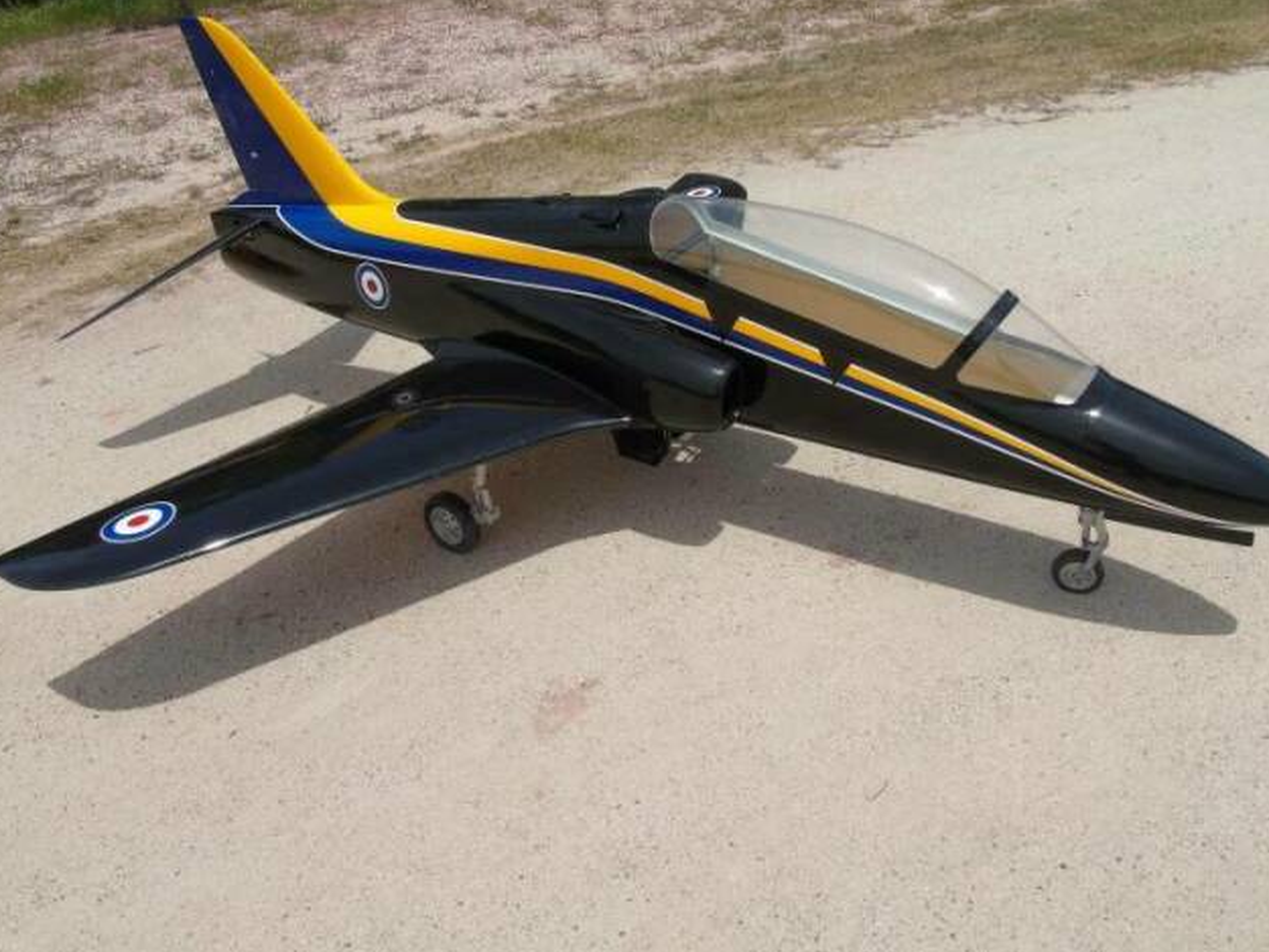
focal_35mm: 28
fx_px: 1027
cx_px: 664
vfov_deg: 49.7
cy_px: 427
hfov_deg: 63.4
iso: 80
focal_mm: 4.4
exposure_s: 1/1000
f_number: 4.5
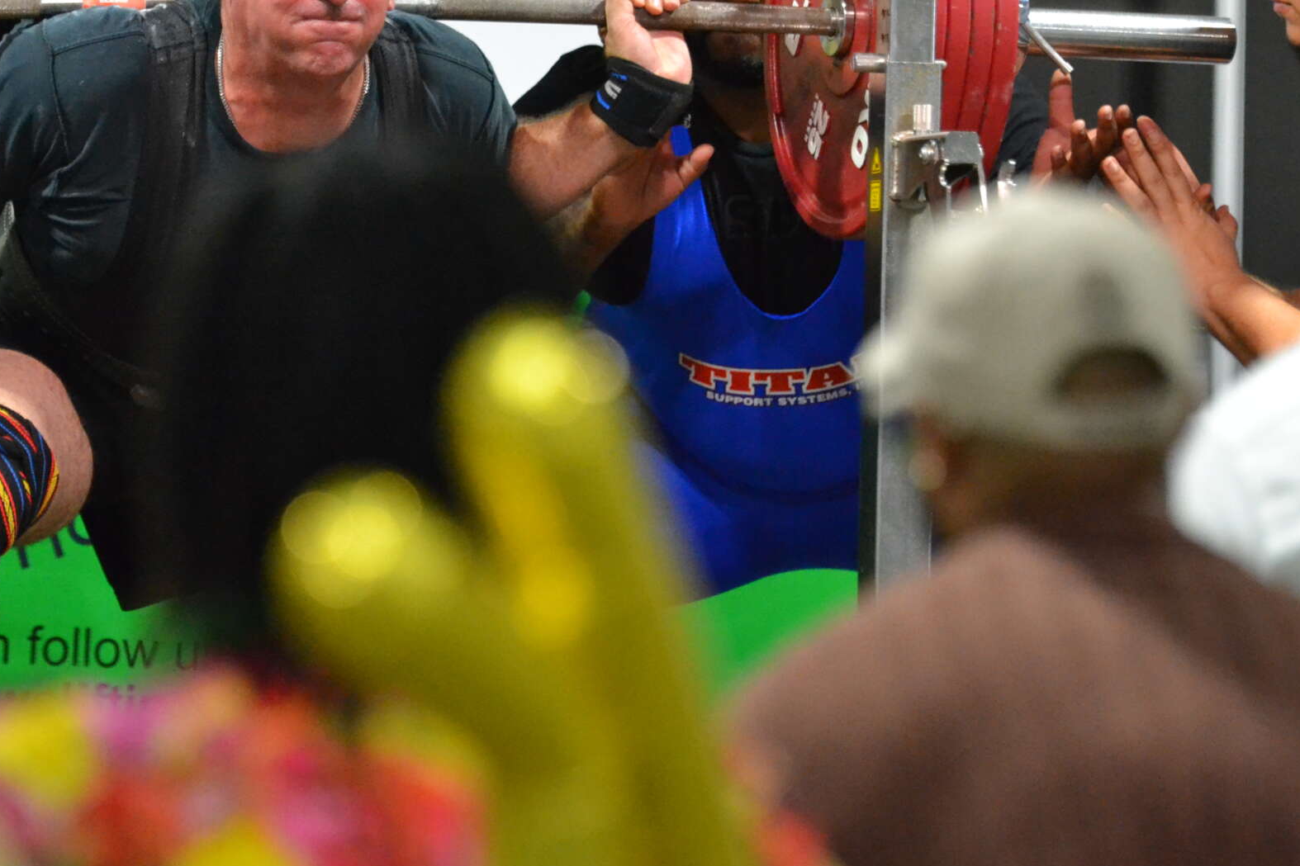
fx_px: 13214
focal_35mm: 366
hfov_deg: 5.6
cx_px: 305
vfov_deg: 3.8
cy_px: 269
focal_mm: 150
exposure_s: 1/400
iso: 3200
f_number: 2.8
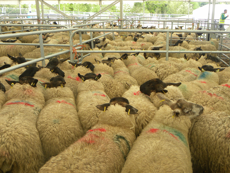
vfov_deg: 35.1
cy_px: 98
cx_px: 130
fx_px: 272
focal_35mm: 41
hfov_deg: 45.7
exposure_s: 1/59.7
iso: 74
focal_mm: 5.9
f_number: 2.8
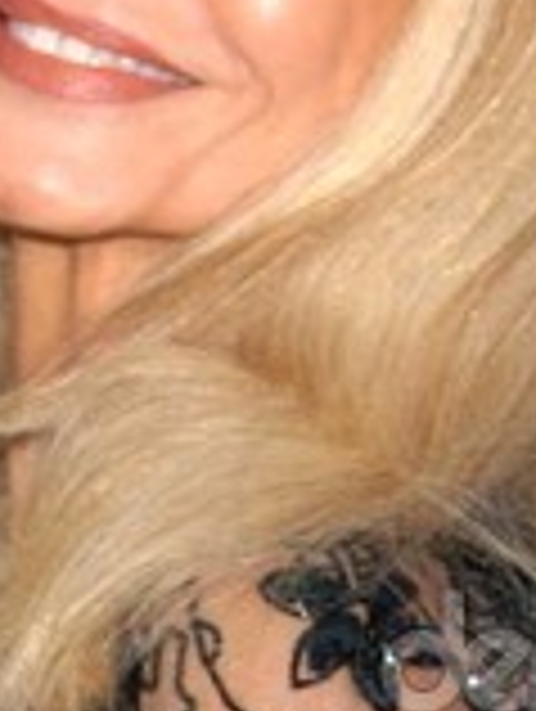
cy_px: 668
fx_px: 8051
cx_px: -820
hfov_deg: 3.7
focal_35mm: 391
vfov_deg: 5.1
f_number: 7.1
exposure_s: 1/180
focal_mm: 42
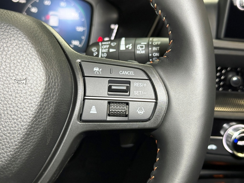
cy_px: 92
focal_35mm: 48
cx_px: 122
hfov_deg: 39.7
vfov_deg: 30.3
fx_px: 338
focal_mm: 6.86
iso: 320
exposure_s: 1/40
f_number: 1.78
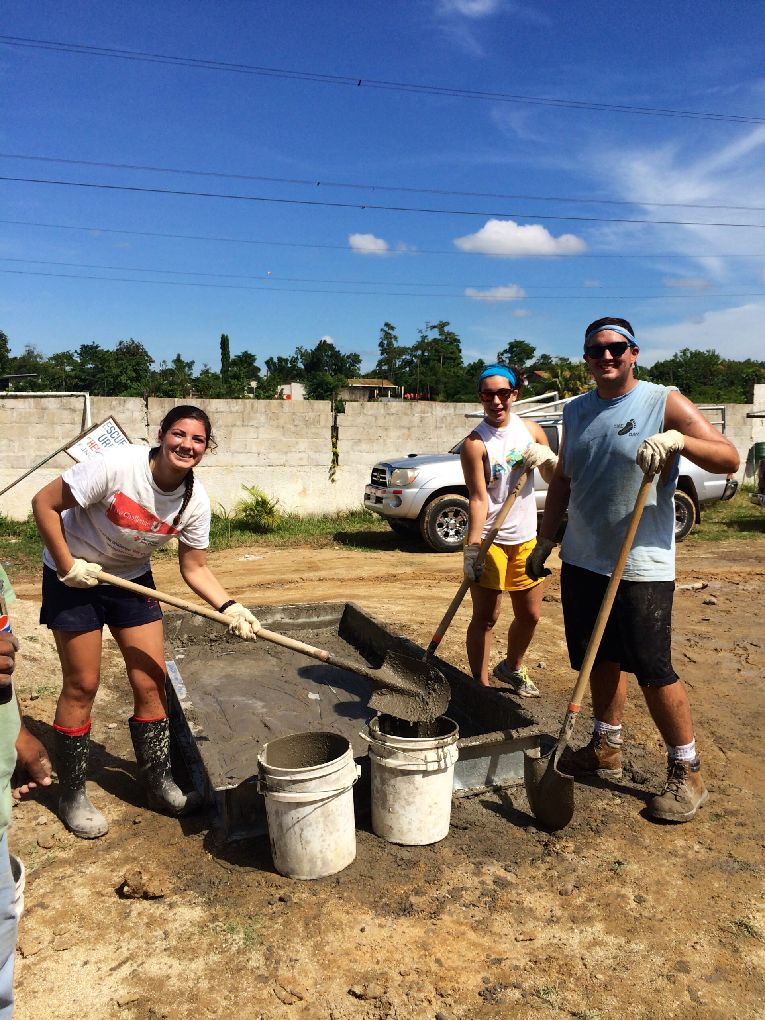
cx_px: 382
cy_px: 510
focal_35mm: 30
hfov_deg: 46.8
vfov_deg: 60.0
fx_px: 884
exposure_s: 1/3425
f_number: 2.2
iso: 40
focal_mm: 4.12
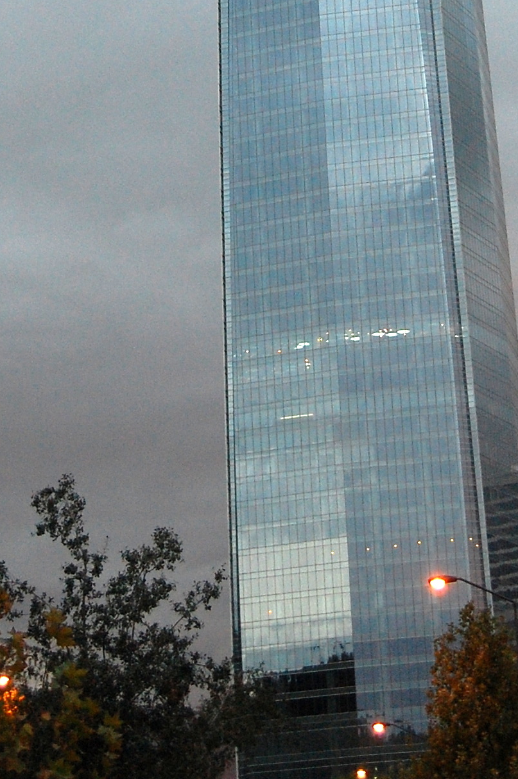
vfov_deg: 17.3
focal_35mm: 115
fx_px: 2492
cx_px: 314
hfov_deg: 11.9
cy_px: -32
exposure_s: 1/200
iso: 800
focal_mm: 31
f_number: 4.5
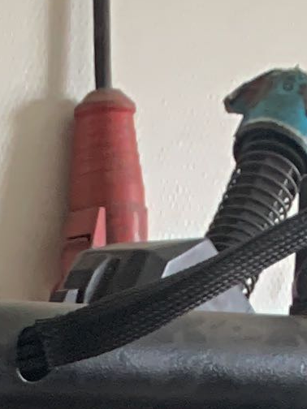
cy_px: 1483
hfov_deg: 7.1
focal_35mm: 208
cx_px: -115
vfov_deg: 7.5
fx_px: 2460
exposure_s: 1/60
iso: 200
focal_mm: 4.25
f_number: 1.8
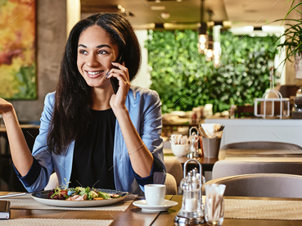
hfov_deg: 25.1
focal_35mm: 77
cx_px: 83
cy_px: 107
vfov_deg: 19.1
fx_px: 671
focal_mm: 50
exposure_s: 1/40
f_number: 4
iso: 400
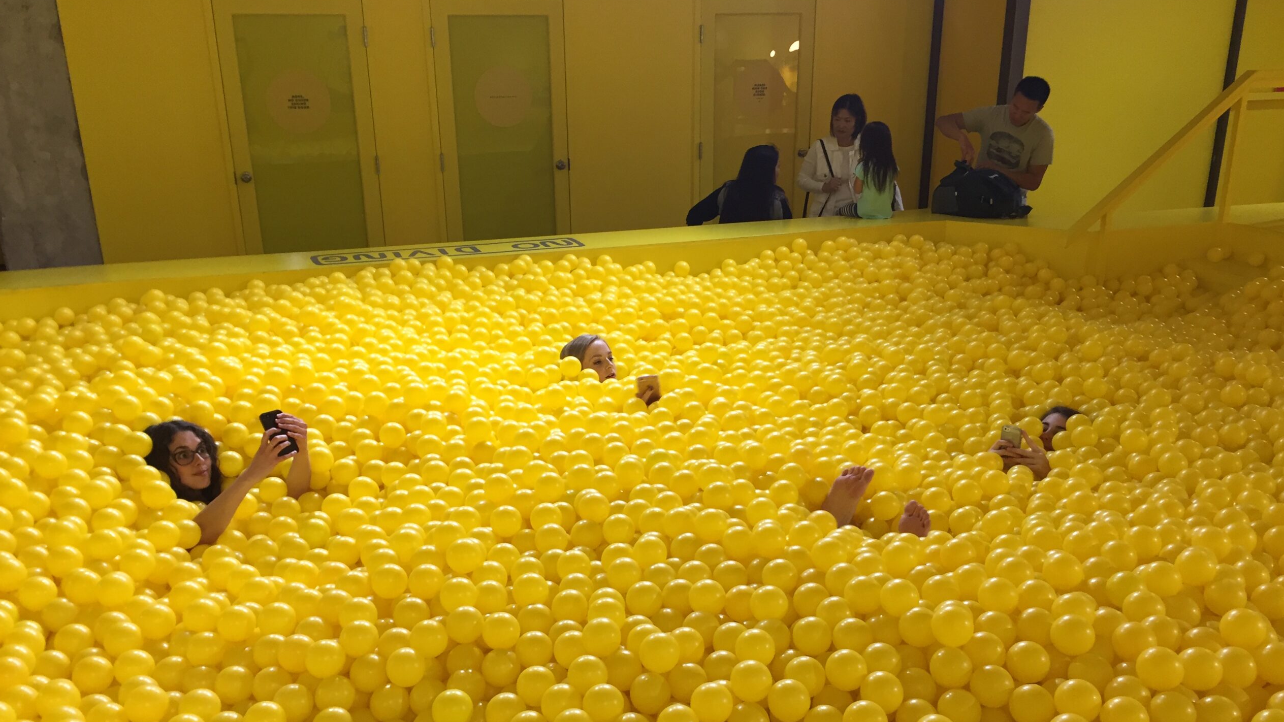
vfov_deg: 36.5
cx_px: 647
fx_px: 1089
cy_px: 448
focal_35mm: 32
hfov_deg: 61.0
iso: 80
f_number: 2.2
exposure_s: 1/30
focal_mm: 4.15
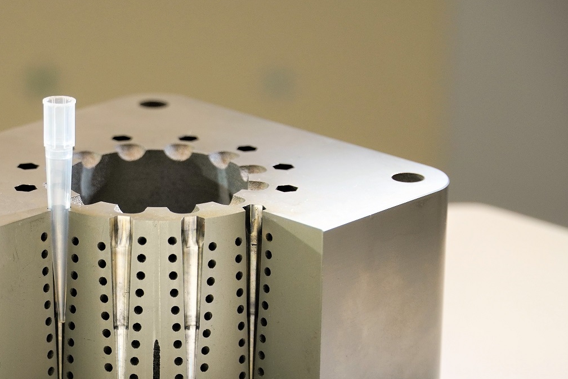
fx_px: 2604
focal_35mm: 165
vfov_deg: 8.3
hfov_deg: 12.4
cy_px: 266
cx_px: 147
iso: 640
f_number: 5.6
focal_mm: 74
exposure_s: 1/125
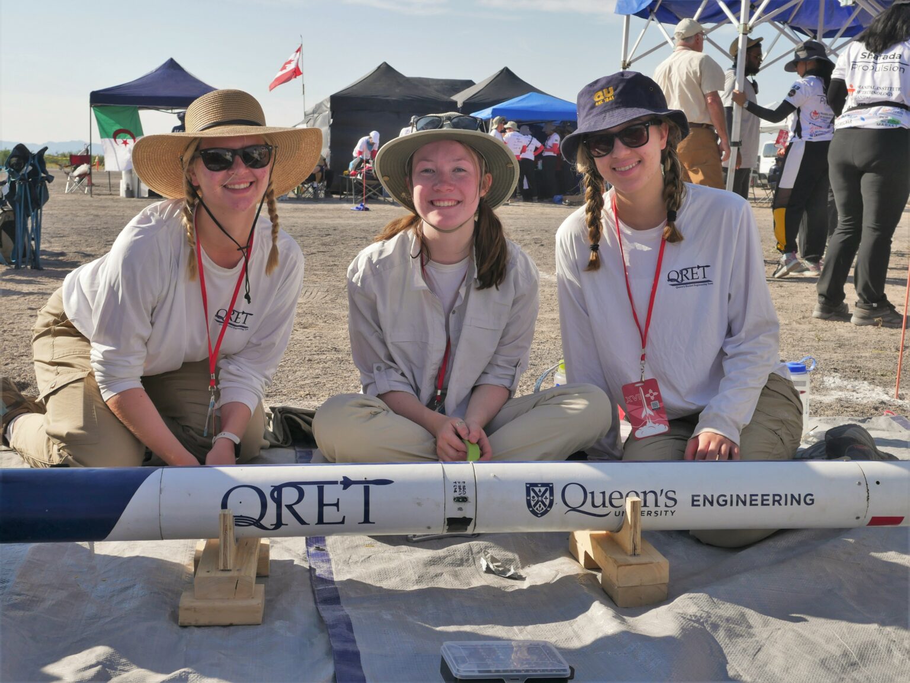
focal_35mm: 42
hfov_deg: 44.8
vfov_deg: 34.4
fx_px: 1104
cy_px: 342
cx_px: 455
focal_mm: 21
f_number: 9
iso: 200
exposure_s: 1/400
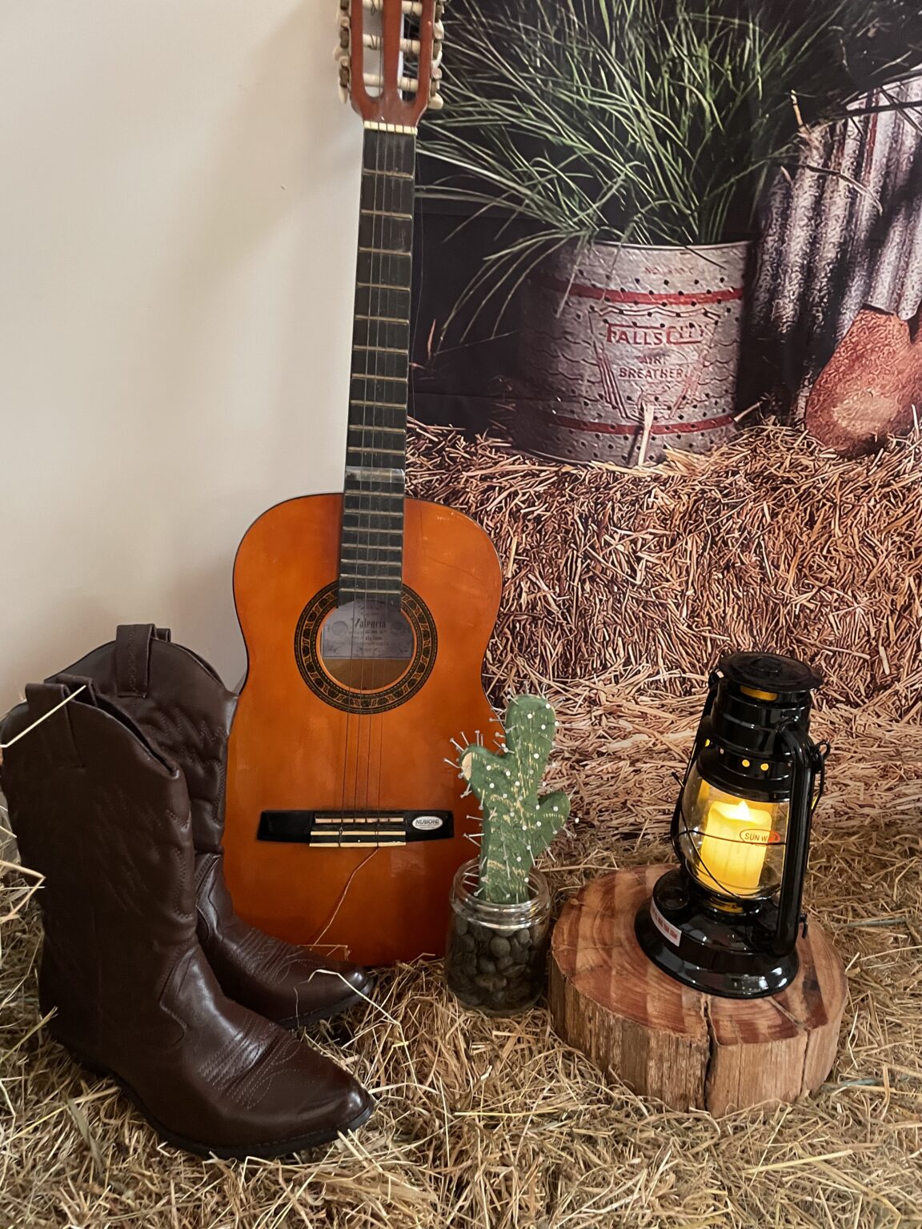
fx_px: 923
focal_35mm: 26
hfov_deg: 53.1
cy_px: 614
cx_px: 461
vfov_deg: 67.3
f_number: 1.6
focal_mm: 4.2
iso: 640
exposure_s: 1/30
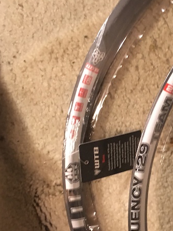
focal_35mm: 52
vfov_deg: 36.6
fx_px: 346
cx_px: 149
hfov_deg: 27.3
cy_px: 142
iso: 400
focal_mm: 4.15
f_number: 2.2
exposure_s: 1/15
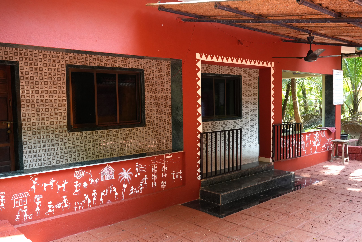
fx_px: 352
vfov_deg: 37.9
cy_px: 121
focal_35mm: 35
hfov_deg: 54.4
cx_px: 181
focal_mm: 35
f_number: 7.1
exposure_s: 1/100
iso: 1600
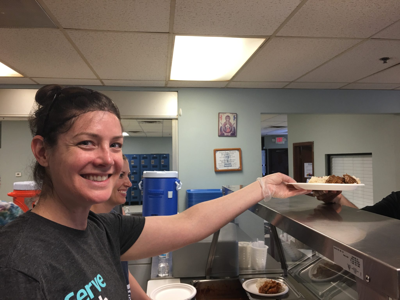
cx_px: 200
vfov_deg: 48.2
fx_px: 335
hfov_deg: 61.7
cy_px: 150
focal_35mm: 29
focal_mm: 4.15
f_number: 2.2
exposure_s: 1/15
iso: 32
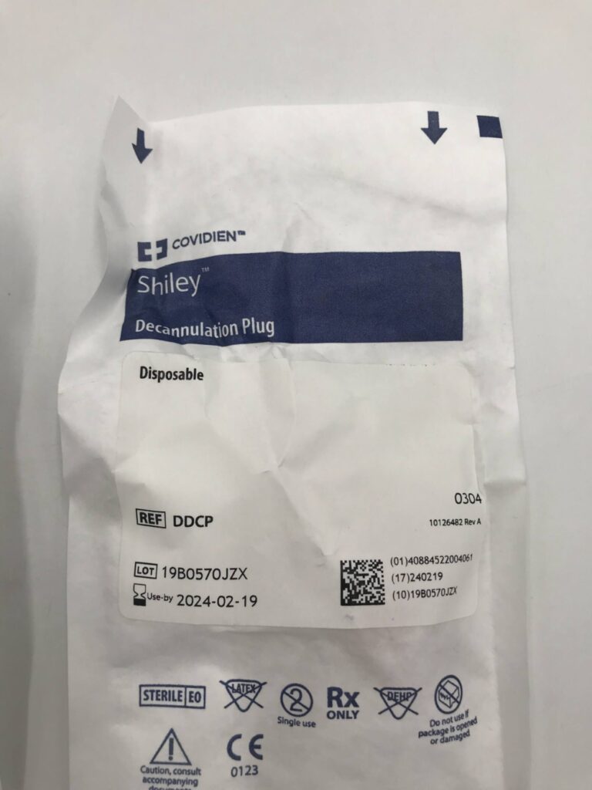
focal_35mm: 28
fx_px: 638
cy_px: 395
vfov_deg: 63.4
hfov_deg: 49.7
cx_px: 296
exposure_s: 1/185
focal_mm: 3.99
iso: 20
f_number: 1.8
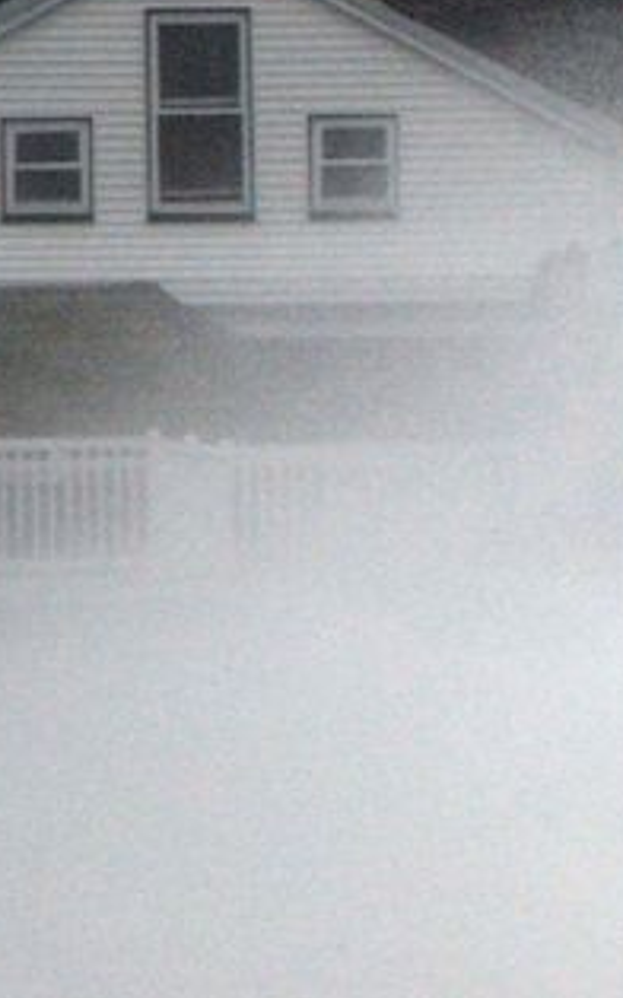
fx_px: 49188
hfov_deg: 0.7
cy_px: 504
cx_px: 1761
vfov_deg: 1.2
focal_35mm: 1809
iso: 1000
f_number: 6.3
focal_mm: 310
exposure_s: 1/2500
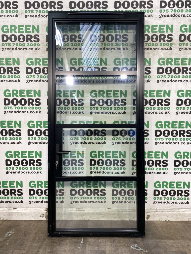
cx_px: 96
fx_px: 191
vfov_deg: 67.3
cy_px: 127
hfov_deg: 53.1
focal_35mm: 26
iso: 50
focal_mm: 4.25
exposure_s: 1/100
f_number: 1.8
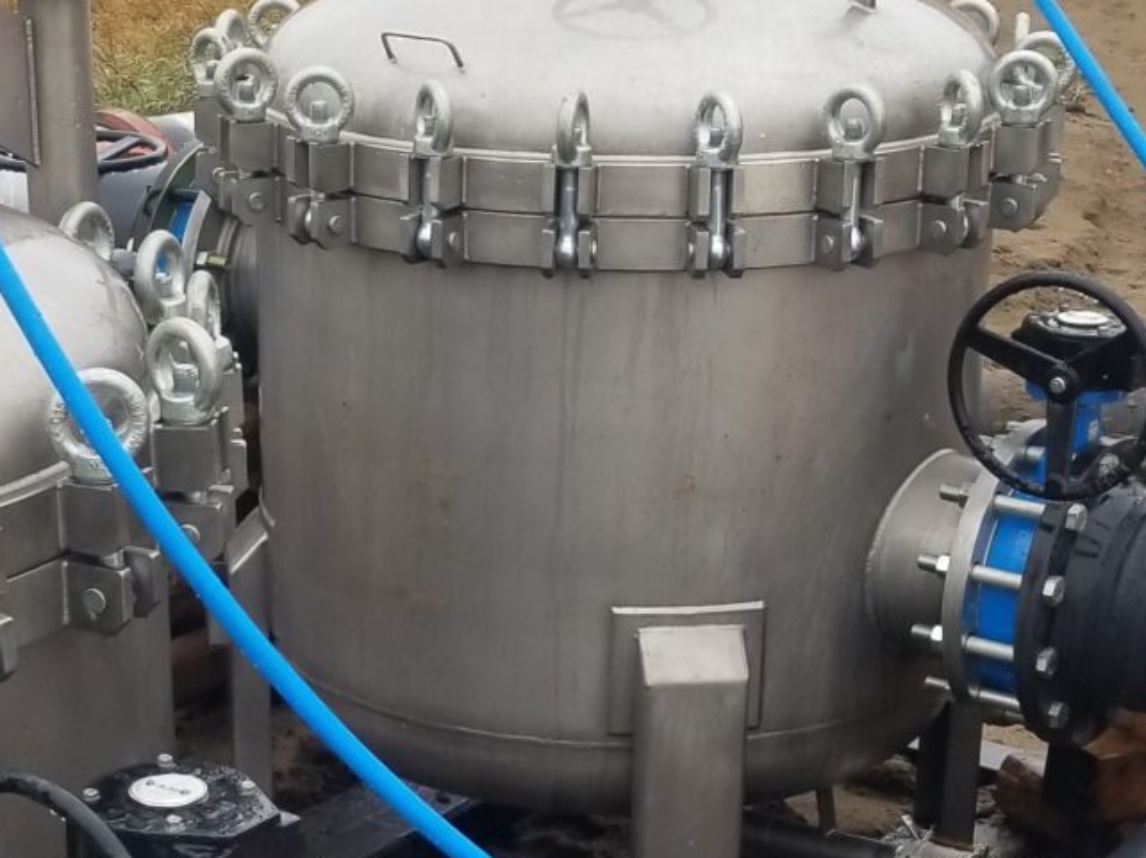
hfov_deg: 24.0
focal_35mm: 81
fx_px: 2681
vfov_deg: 18.1
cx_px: 343
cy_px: 653
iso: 50
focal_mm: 4.25
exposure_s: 1/160
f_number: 1.7
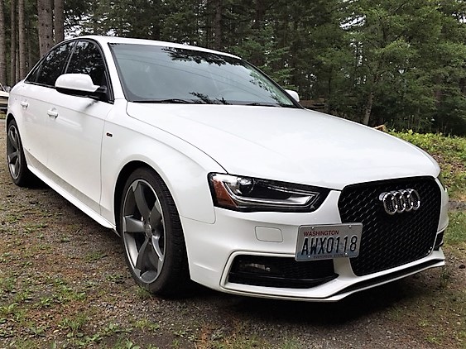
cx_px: 233
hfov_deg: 61.7
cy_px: 174
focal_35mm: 29
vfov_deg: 48.2
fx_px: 390
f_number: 2.2
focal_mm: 4.15
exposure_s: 1/605
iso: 25
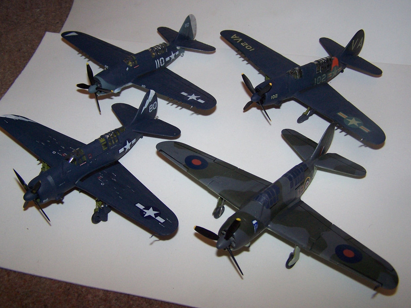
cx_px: 204
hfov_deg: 47.9
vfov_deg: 36.8
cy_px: 152
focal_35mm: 39
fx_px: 463
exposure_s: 1/60
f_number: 2.8
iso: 140
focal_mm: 6.3
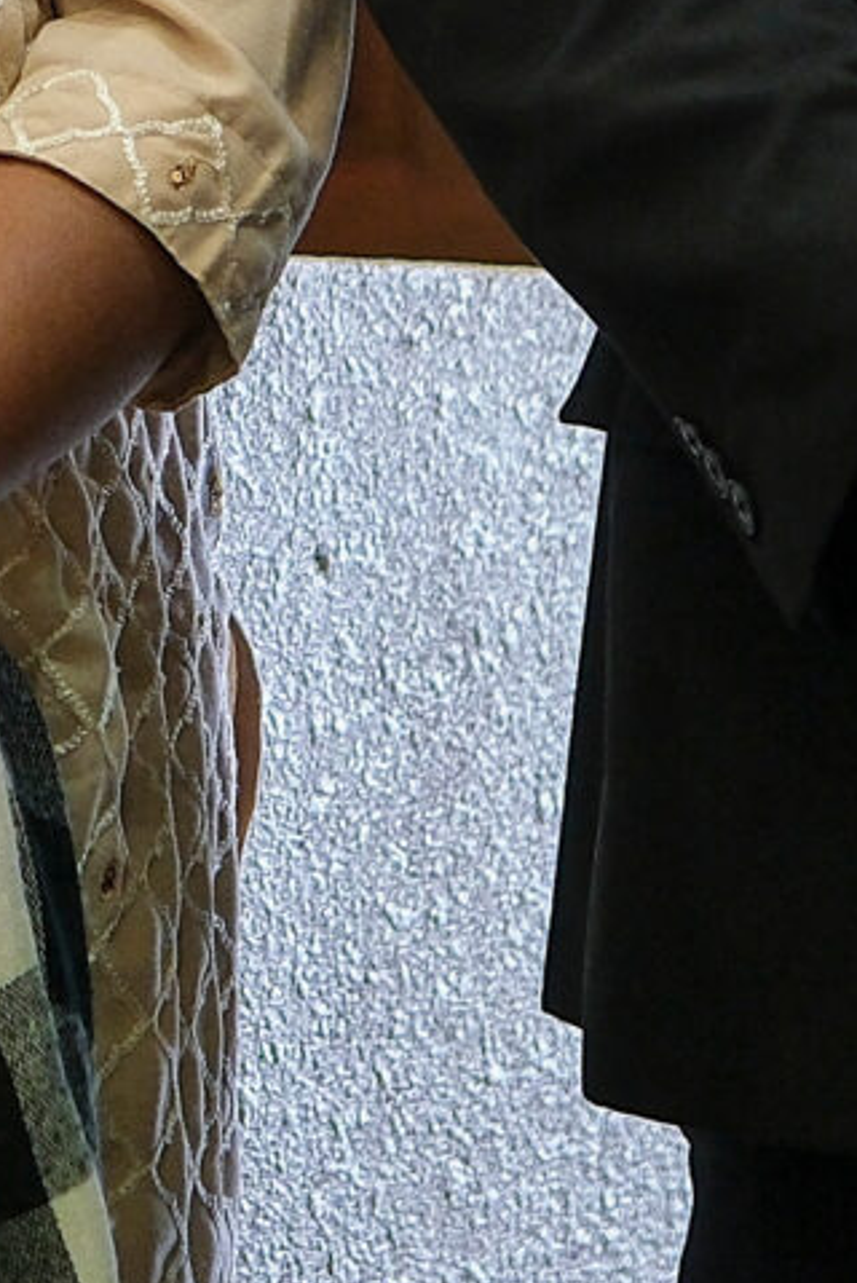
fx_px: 7808
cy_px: -749
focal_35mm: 219
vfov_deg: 9.1
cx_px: -356
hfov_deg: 6.2
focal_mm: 27
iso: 1000
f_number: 1.2
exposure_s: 1/400
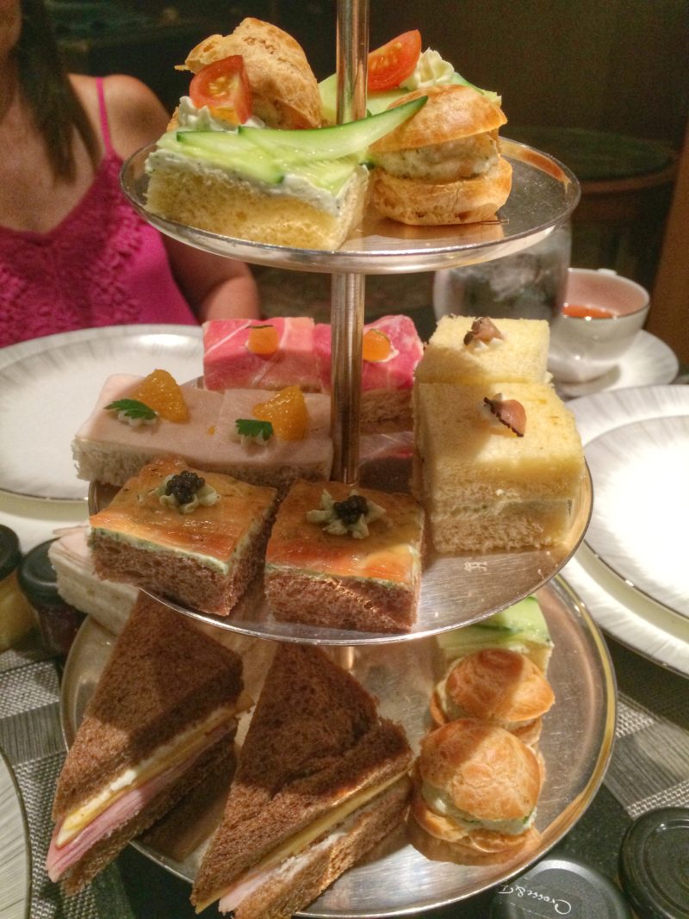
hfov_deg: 48.2
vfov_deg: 61.7
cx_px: 344
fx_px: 770
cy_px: 460
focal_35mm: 29
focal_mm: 4.15
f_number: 2.2
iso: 250
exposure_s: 1/30
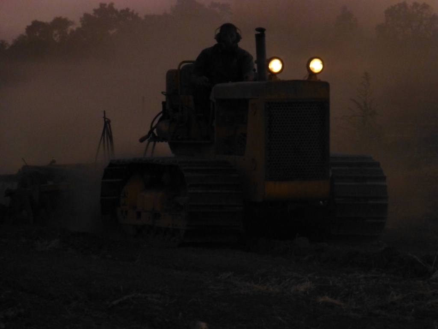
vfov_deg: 7.5
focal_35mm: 199
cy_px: 164
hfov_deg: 9.9
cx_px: 219
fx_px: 2518
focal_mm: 35.6
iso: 1000
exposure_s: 1/125
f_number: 5.5
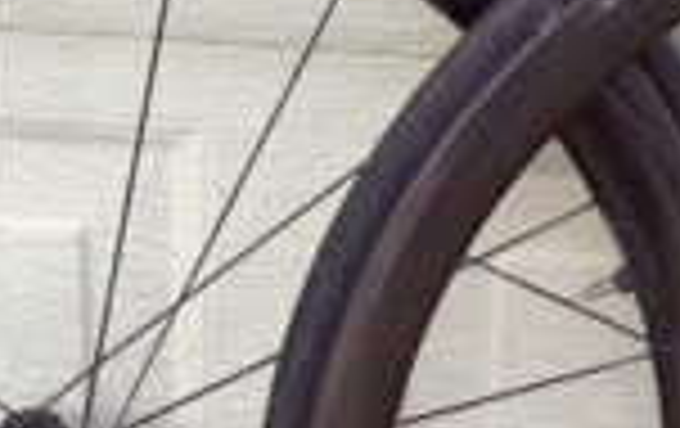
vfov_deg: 8.8
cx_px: 491
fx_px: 2748
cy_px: 433
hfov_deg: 14.1
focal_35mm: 148
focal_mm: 4.12
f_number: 2.4
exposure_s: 1/120
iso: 80
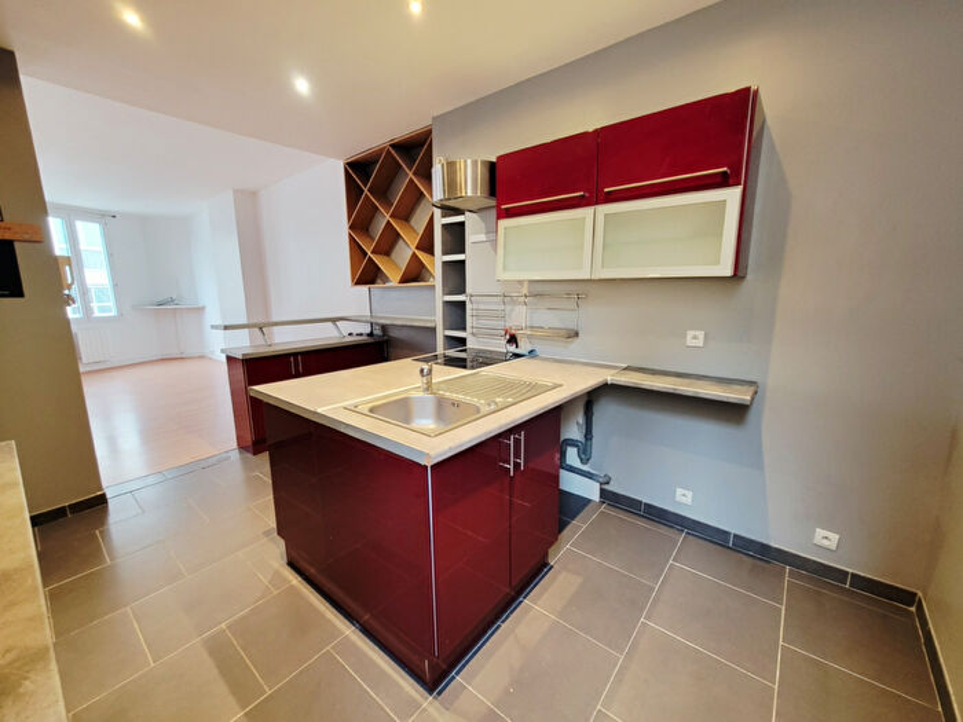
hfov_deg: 106.2
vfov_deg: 89.9
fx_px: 362
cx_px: 482
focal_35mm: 13
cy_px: 361
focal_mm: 2.2
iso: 400
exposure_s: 1/33.3
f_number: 2.2
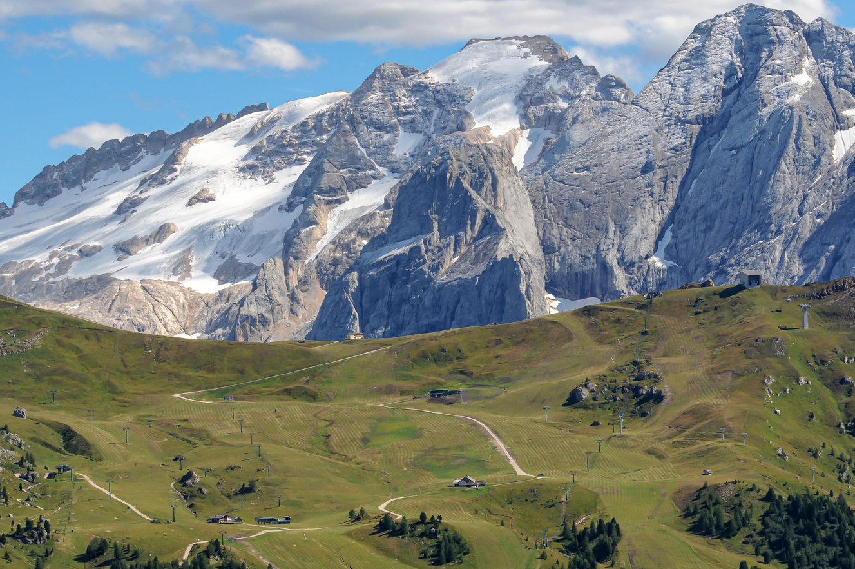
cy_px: 290
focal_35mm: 147
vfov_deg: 9.3
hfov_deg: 14.0
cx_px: 403
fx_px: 3488
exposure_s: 1/500
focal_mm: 80
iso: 200
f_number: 11
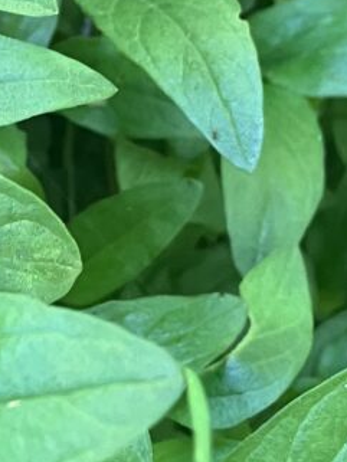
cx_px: -82
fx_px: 1790
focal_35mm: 134
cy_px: -88
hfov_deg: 10.9
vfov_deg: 14.3
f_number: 1.8
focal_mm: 3.99
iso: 100
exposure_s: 1/60
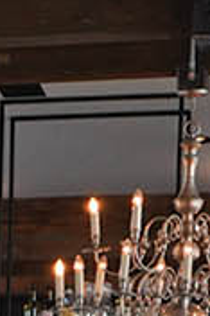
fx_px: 2761
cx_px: -930
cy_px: 607
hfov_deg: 3.8
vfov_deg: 6.4
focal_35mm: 315
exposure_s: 1/160
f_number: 4
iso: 1600
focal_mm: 37
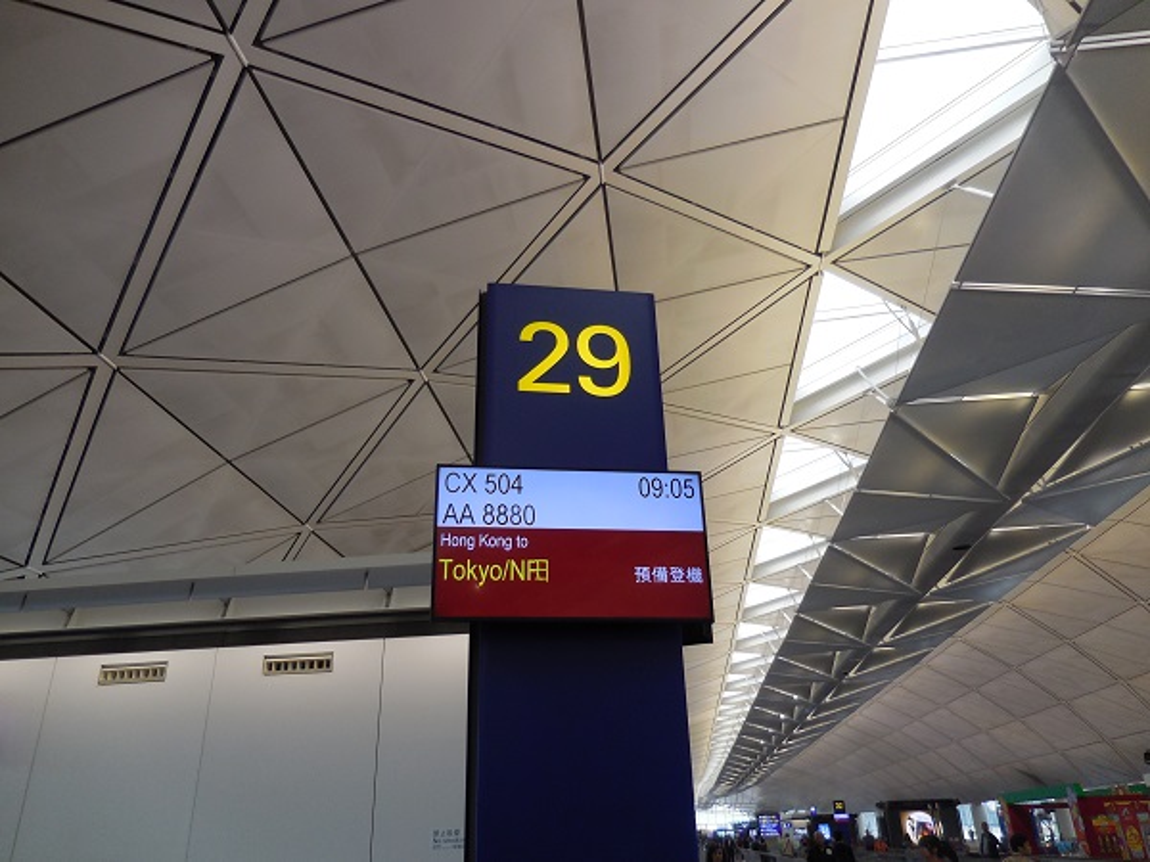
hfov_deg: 69.4
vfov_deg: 54.9
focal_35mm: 25
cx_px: 575
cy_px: 431
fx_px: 831
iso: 125
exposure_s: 1/60
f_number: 3.3
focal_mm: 4.5
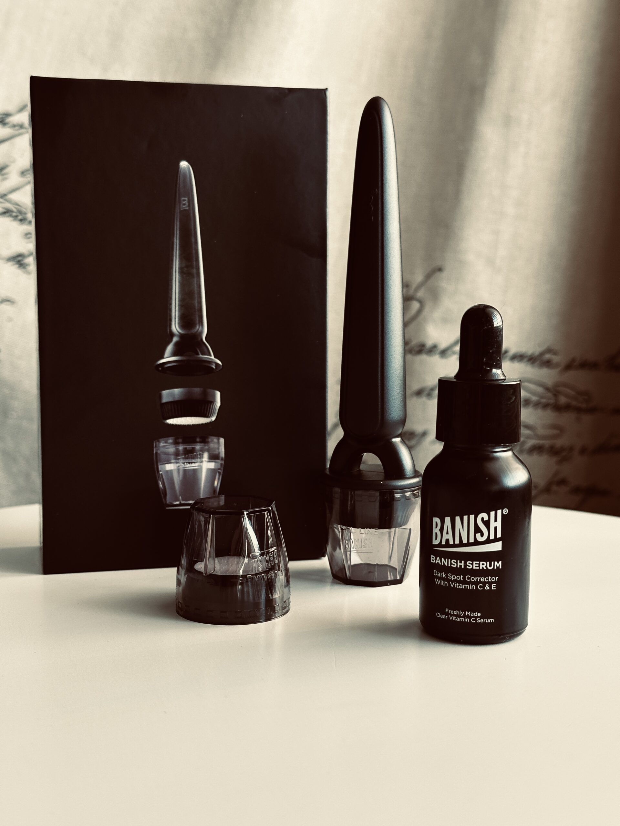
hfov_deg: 30.3
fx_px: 1146
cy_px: 413
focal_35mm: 48
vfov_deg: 39.7
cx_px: 310
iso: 80
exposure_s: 1/121
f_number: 1.78
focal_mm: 6.86
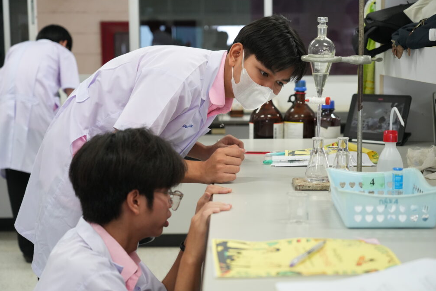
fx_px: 763
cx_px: 218
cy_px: 146
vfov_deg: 21.6
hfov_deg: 31.9
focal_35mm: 63
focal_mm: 62
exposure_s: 1/200
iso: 3200
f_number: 4
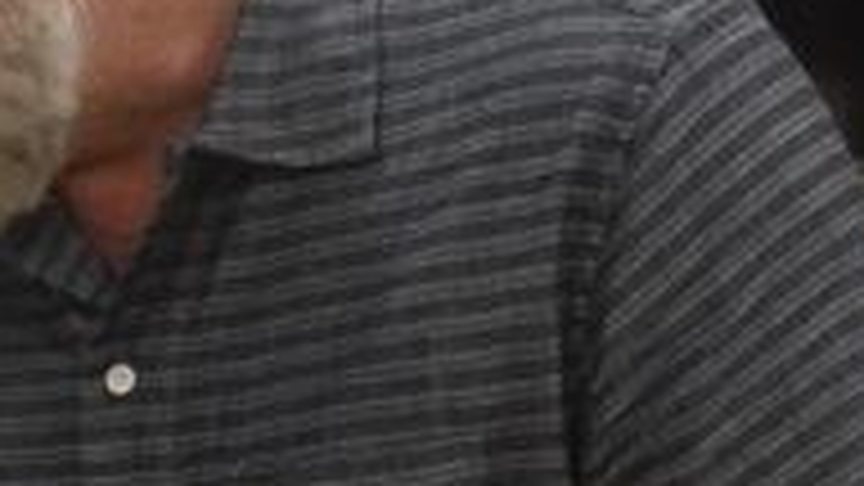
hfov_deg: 15.3
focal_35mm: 128
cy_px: 862
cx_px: -472
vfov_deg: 9.1
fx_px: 2932
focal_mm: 9.4
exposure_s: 1/200
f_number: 2.2
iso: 800
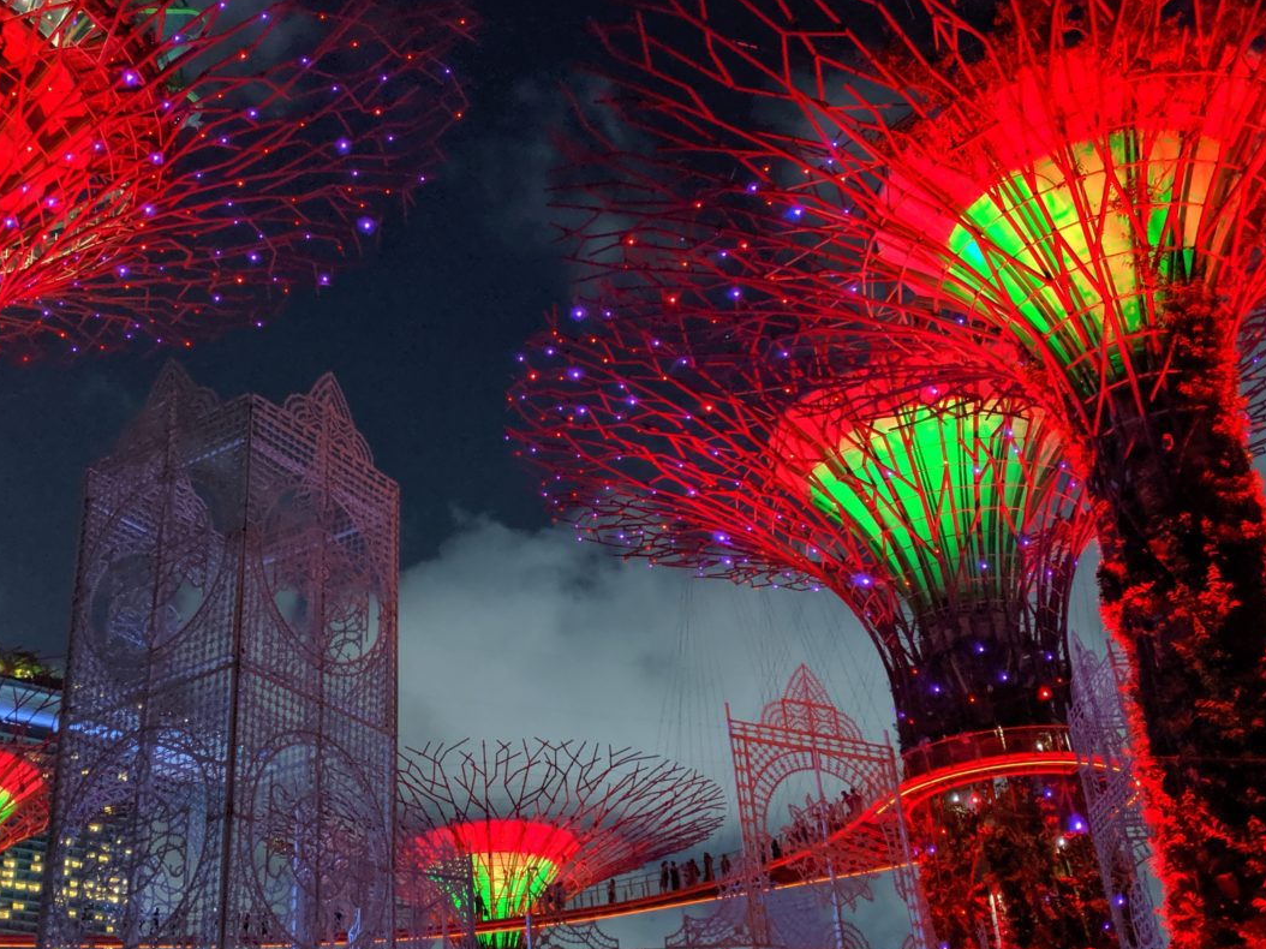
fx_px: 1499
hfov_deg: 45.2
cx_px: 446
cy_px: 525
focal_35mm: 41
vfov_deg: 35.1
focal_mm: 4.44
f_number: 1.8
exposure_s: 1/29.2
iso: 560
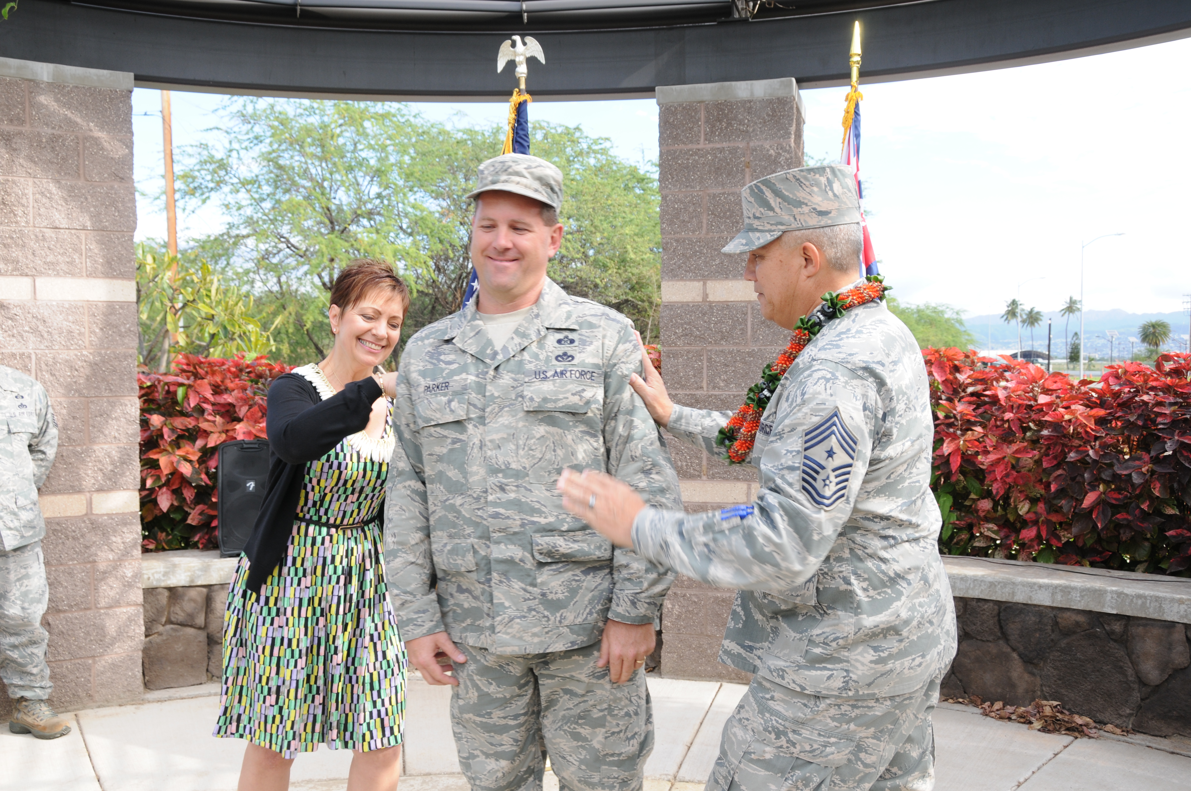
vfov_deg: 39.9
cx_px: 596
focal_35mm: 33
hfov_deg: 57.3
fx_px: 1090
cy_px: 396
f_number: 6.3
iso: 200
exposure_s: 1/125
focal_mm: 22
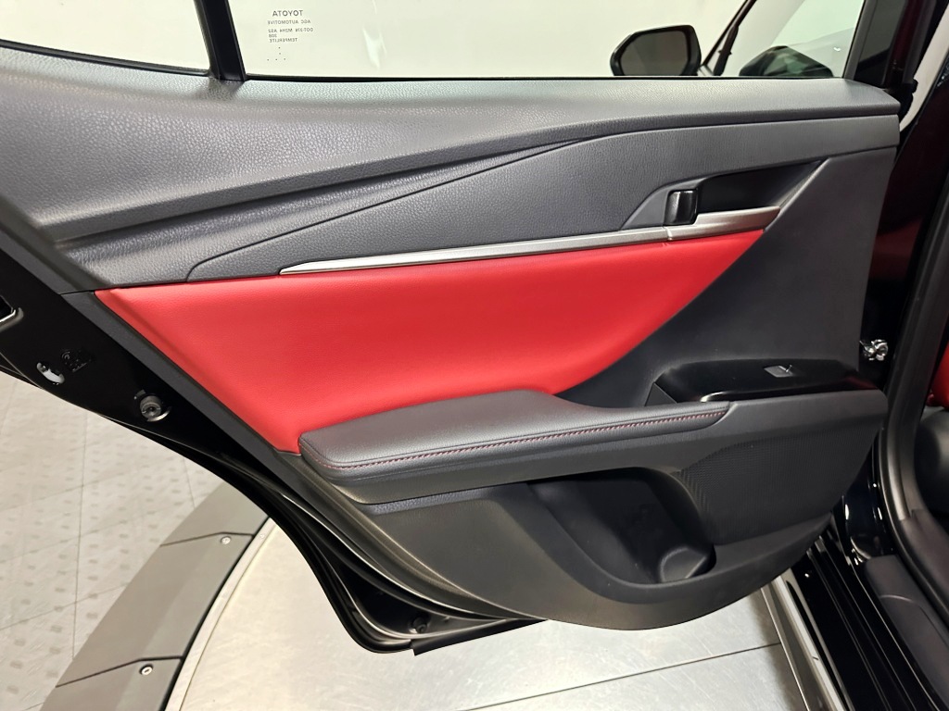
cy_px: 356
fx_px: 658
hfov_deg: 71.6
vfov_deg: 56.8
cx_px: 474
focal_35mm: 24
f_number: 1.78
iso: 640
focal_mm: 6.86
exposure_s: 1/40
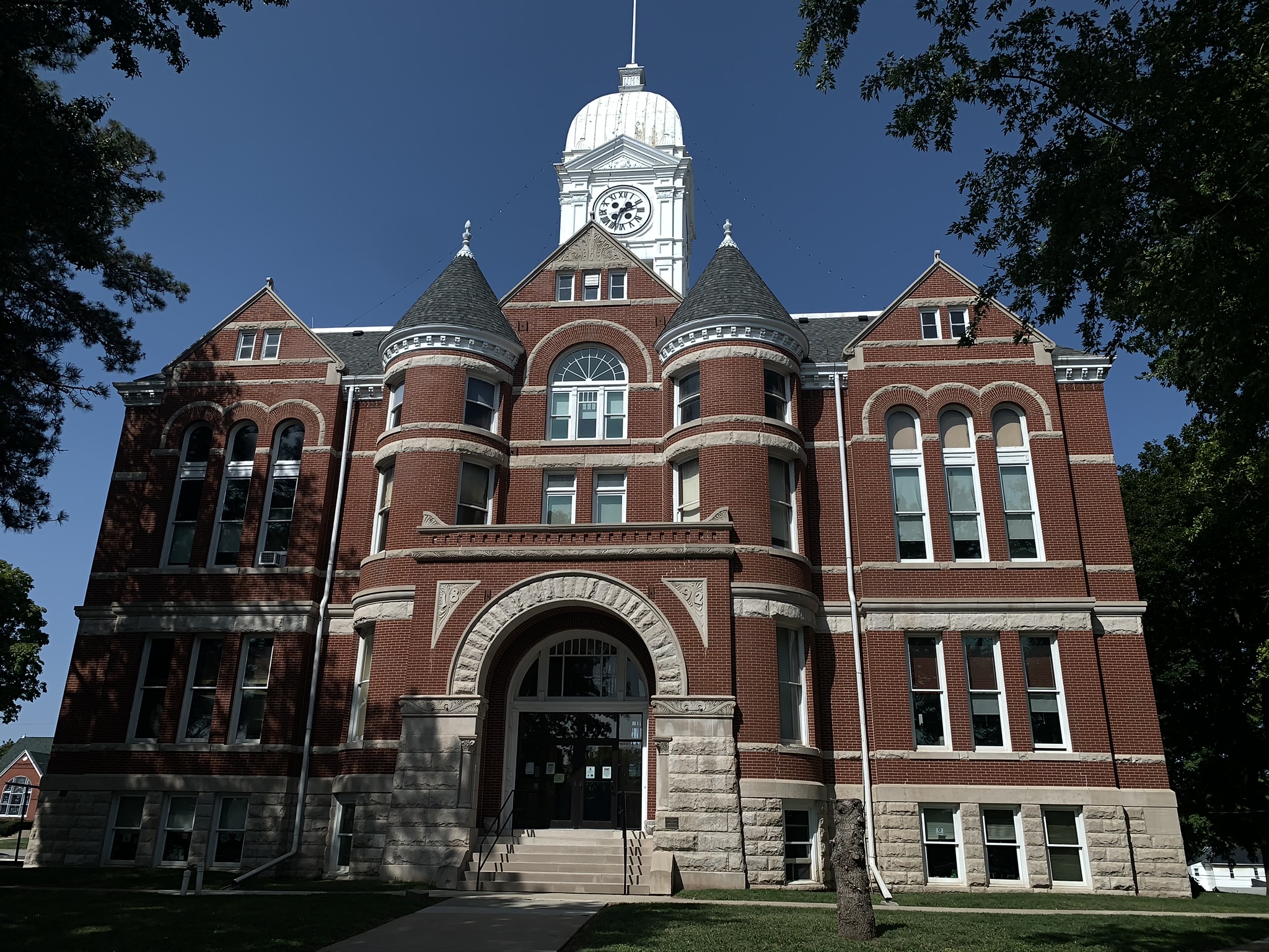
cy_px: 476
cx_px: 634
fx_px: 953
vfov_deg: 53.1
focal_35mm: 26
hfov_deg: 67.3
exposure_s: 1/2421
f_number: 1.8
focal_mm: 4.25
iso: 25
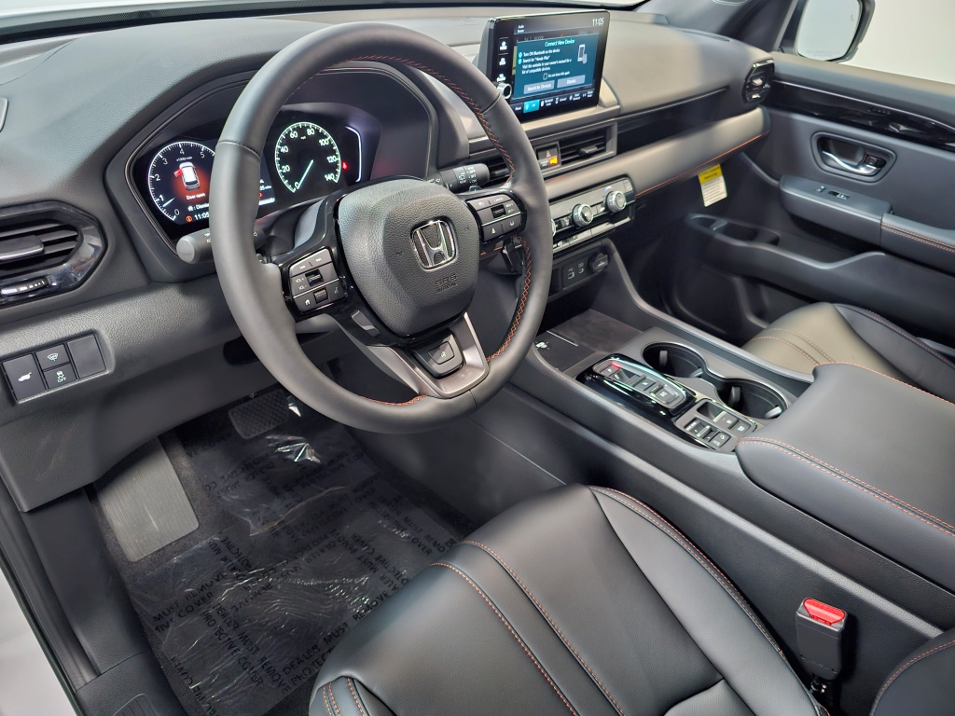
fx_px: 635
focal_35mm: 23
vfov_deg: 58.9
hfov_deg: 73.9
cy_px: 358
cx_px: 478
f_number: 1.7
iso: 1250
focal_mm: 6.3
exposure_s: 1/15
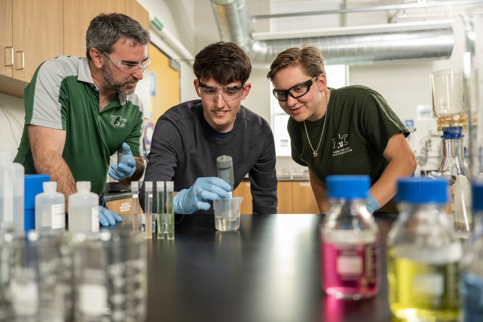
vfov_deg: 40.0
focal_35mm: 33
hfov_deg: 57.2
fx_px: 443
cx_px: 242
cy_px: 161
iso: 800
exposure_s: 1/125
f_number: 2.8
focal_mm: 33
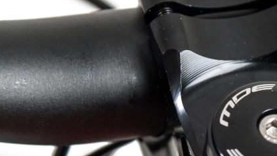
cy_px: 153
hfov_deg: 5.9
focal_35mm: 362
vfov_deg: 3.4
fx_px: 2659
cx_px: 365
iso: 800
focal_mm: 120
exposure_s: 1/200
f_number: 5.6
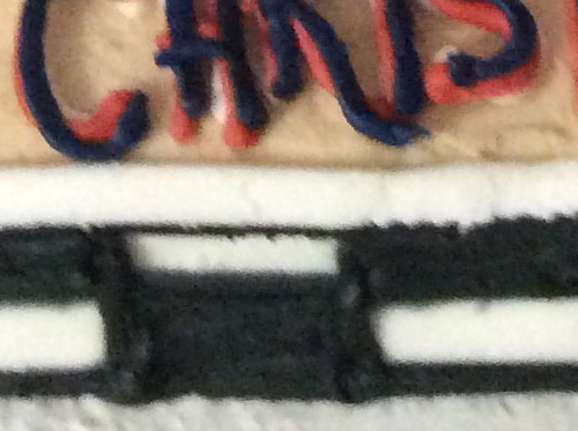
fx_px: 2766
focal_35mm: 166
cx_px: 598
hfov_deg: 11.8
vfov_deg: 8.2
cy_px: -592
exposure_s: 1/15
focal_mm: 3.3
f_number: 2.4
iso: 500
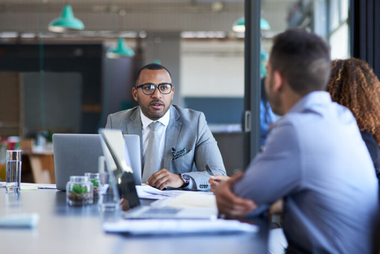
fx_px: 897
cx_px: 190
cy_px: 127
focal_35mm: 85
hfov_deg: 23.9
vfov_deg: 16.1
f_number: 2
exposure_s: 1/200
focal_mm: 85
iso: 125
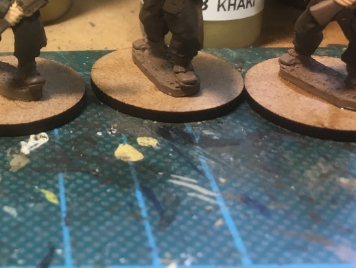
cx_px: 13
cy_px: 2
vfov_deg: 21.2
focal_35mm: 67
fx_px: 690
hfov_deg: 27.5
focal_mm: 4.15
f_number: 2.2
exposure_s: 1/33
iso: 25
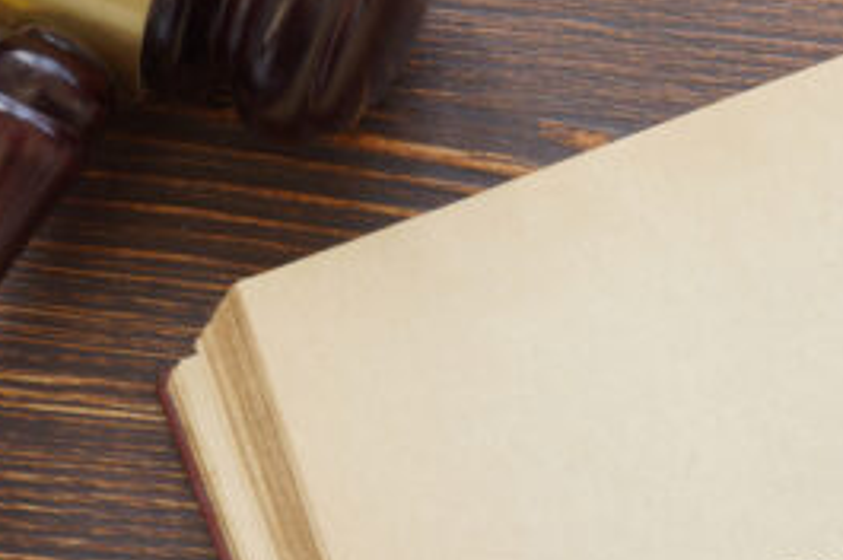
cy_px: 318
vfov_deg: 13.4
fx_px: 2386
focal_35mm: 102
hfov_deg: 19.7
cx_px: 754
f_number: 20
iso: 200
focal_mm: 30
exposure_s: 1/2
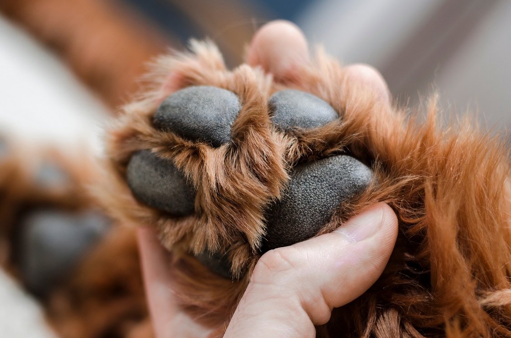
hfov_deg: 21.7
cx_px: 246
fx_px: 1332
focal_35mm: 94
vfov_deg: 14.5
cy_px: 176
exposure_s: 1/200
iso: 100
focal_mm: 50
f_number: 2.8
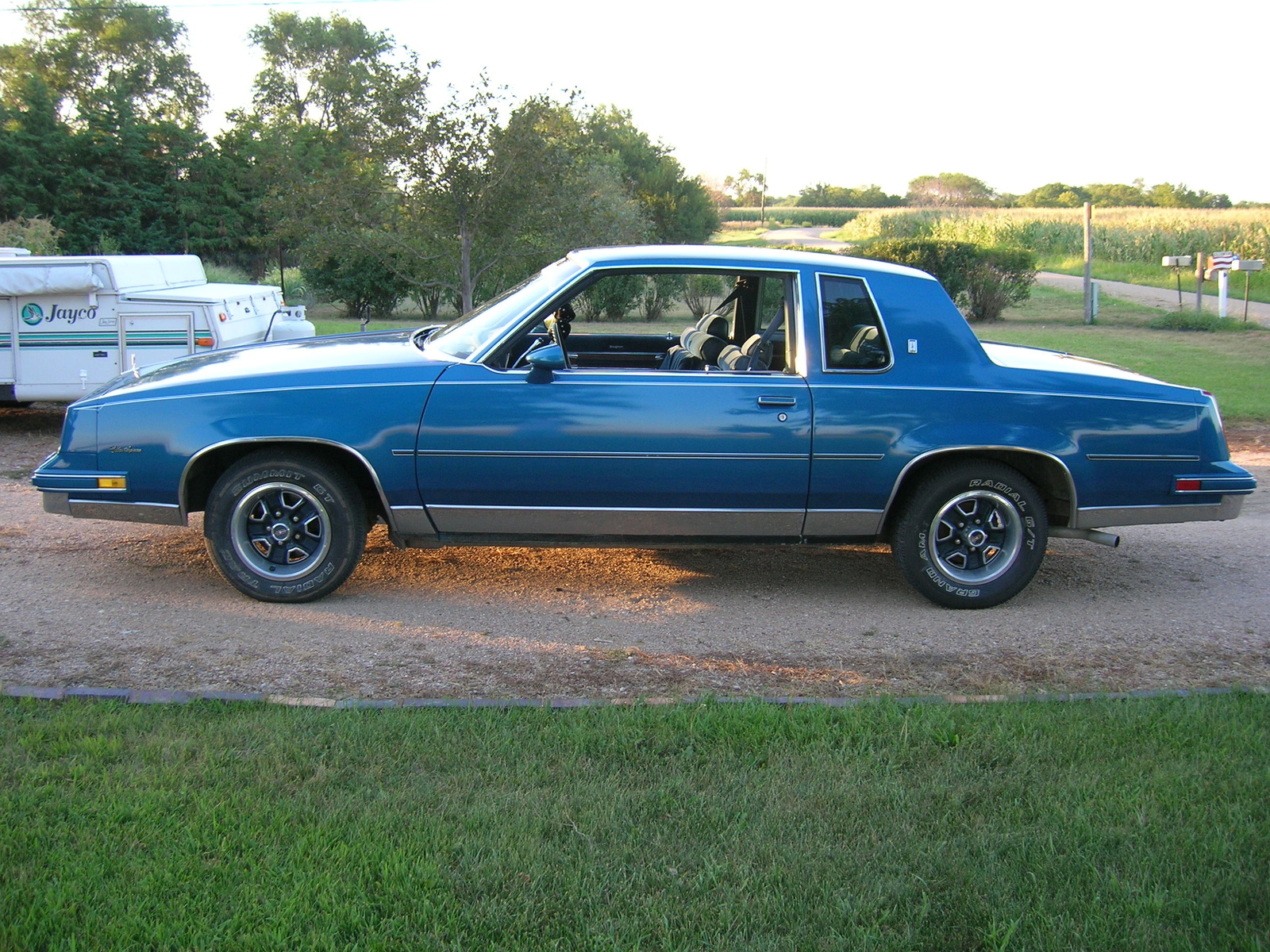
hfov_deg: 54.0
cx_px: 635
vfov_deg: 41.8
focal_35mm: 34
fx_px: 1247
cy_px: 476
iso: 50
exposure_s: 1/48
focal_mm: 5.7
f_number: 2.9
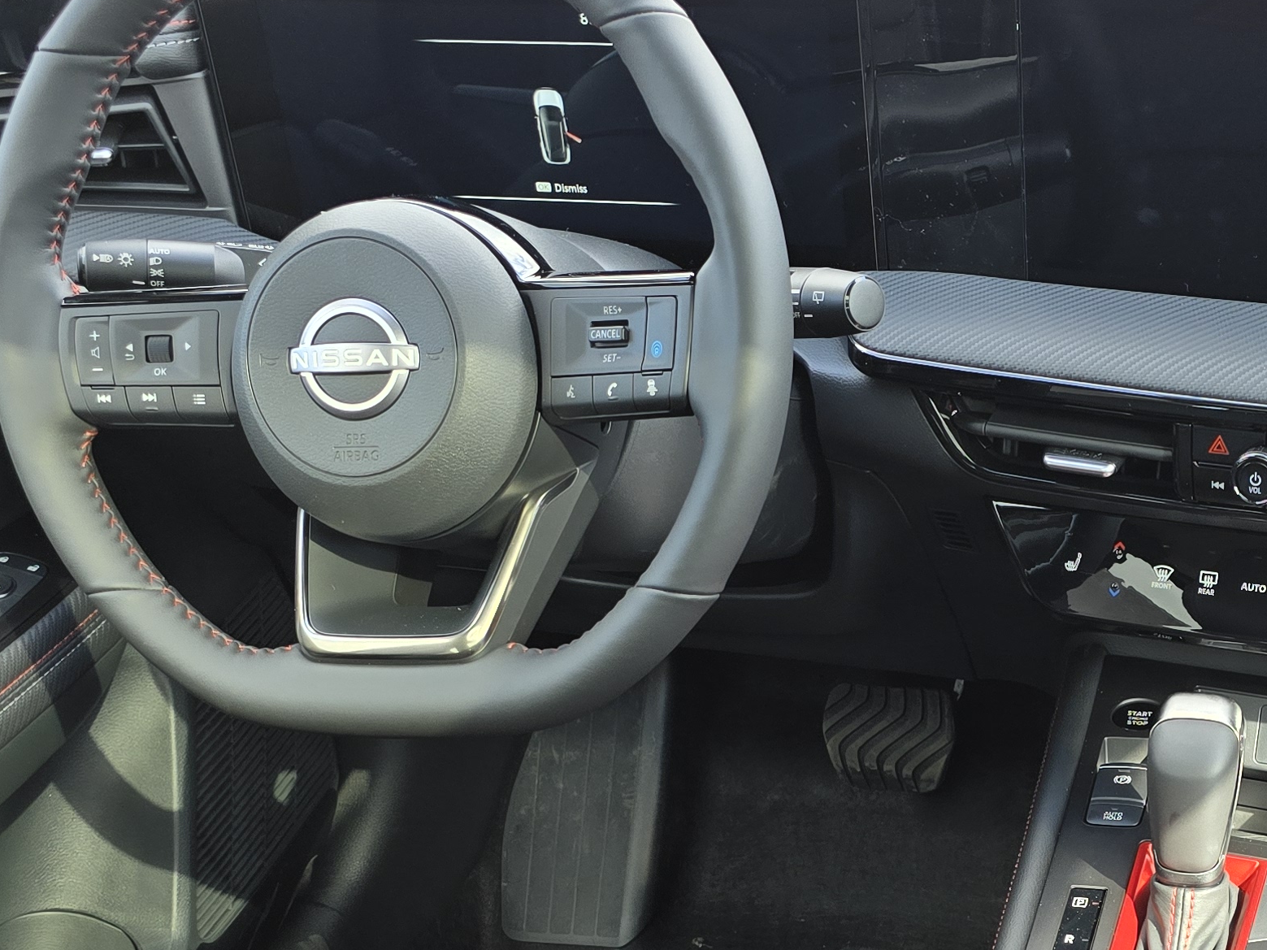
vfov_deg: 24.0
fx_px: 2159
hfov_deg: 31.7
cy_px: 887
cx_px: 1050
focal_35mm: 59
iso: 64
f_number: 1.7
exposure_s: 1/180
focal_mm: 6.3
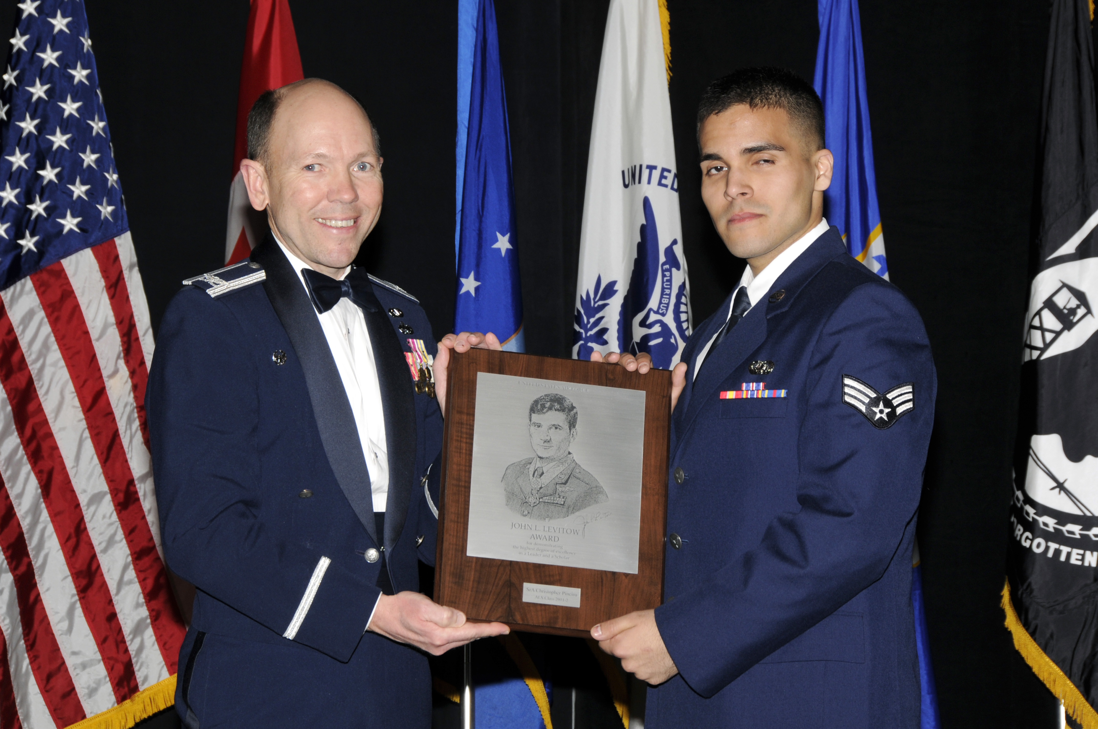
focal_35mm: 135
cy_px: 364
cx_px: 549
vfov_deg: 10.1
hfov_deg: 15.2
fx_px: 4111
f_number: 11
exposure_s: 1/60
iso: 200
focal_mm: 90
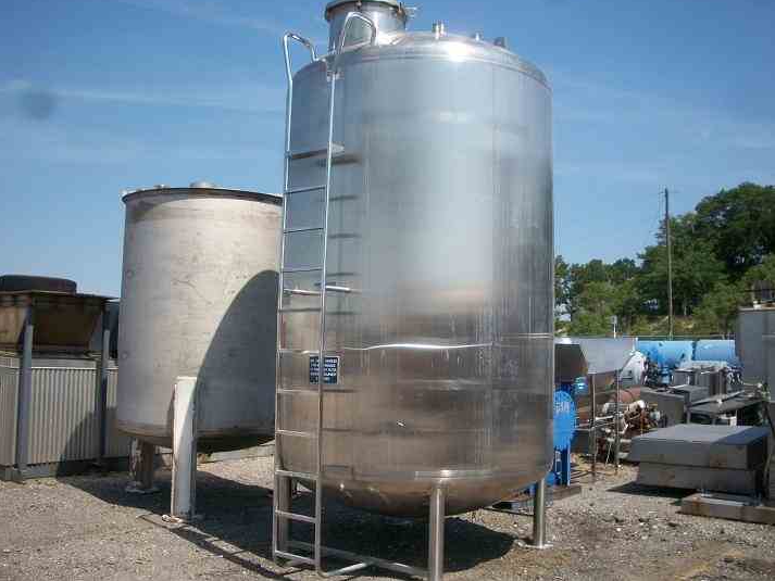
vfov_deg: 39.7
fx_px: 806
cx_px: 378
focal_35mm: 36
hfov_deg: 51.3
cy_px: 283
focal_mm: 6.3
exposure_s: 1/400
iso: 80
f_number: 5.6
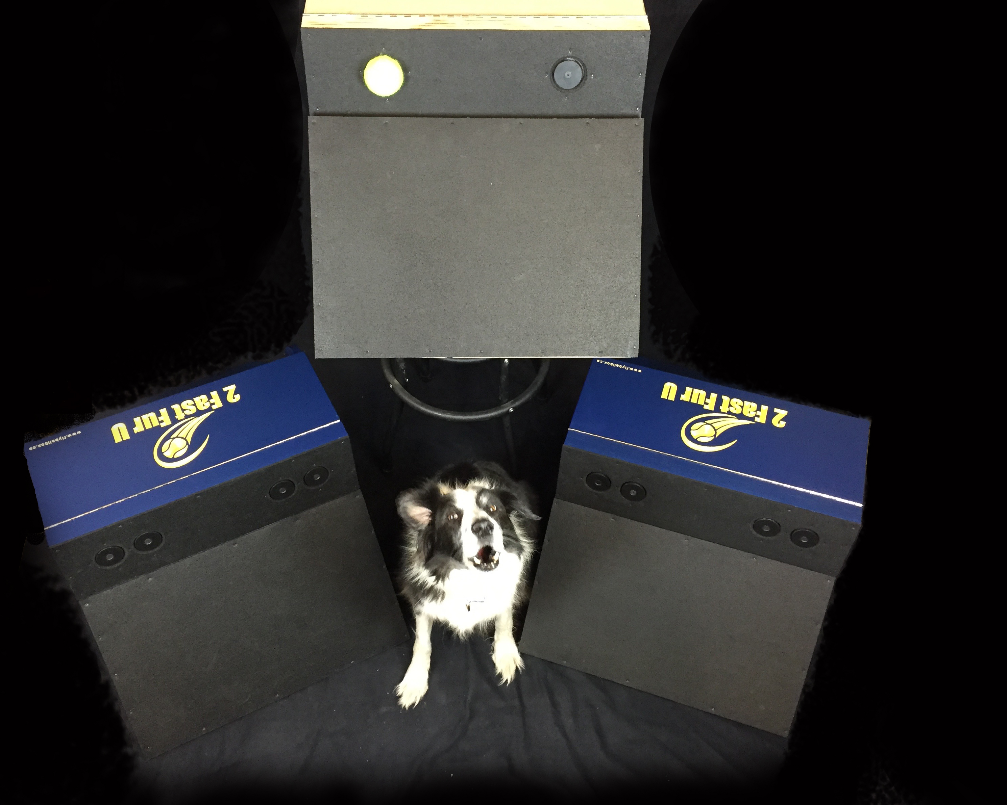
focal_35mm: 31
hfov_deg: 57.2
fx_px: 924
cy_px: 401
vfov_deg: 47.1
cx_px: 492
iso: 200
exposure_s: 1/30
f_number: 2.2
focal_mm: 4.15
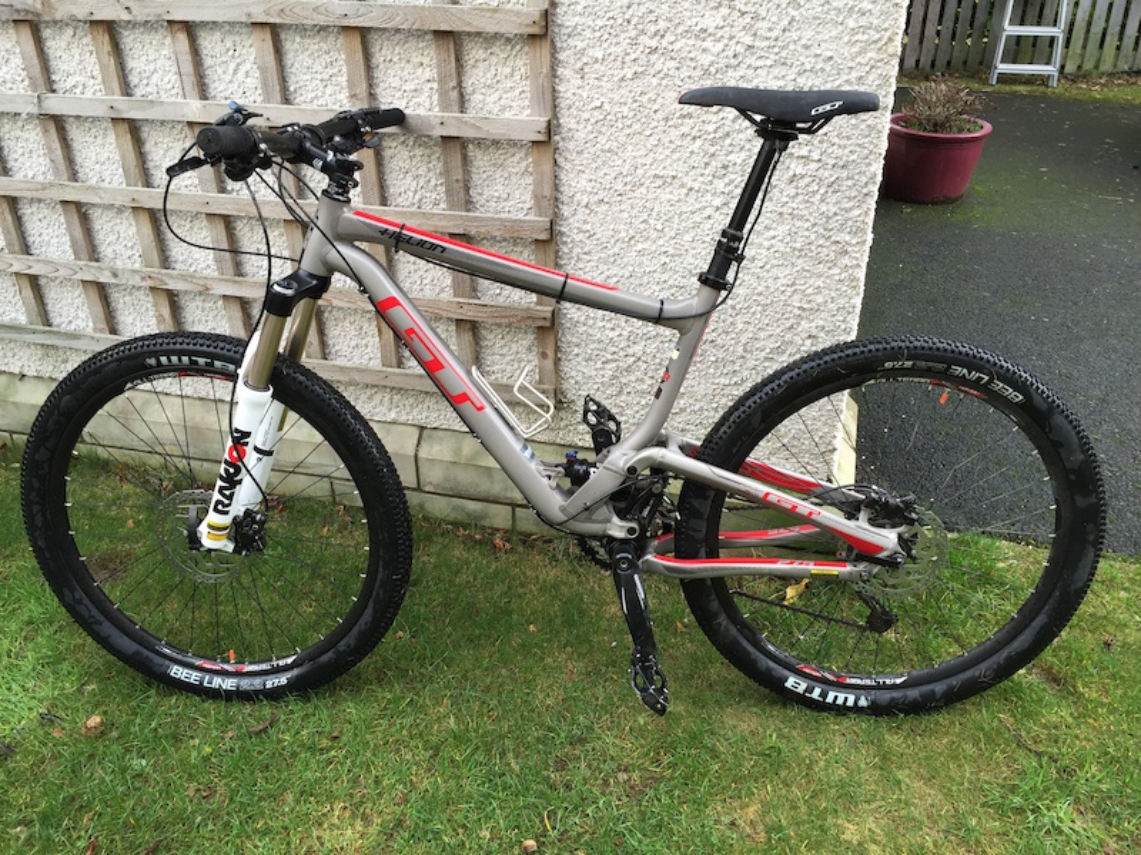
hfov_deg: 61.7
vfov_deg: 48.2
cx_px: 570
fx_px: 956
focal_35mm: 29
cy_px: 428
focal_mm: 4.15
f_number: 2.2
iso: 50
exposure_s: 1/100
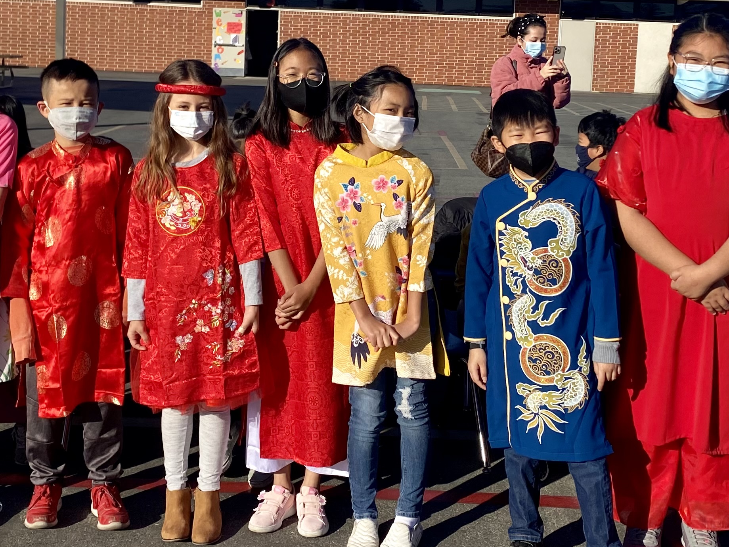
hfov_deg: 33.8
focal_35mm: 57
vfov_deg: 25.4
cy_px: 160
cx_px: 355
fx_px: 1200
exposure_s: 1/2890
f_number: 1.8
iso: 32
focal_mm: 4.25
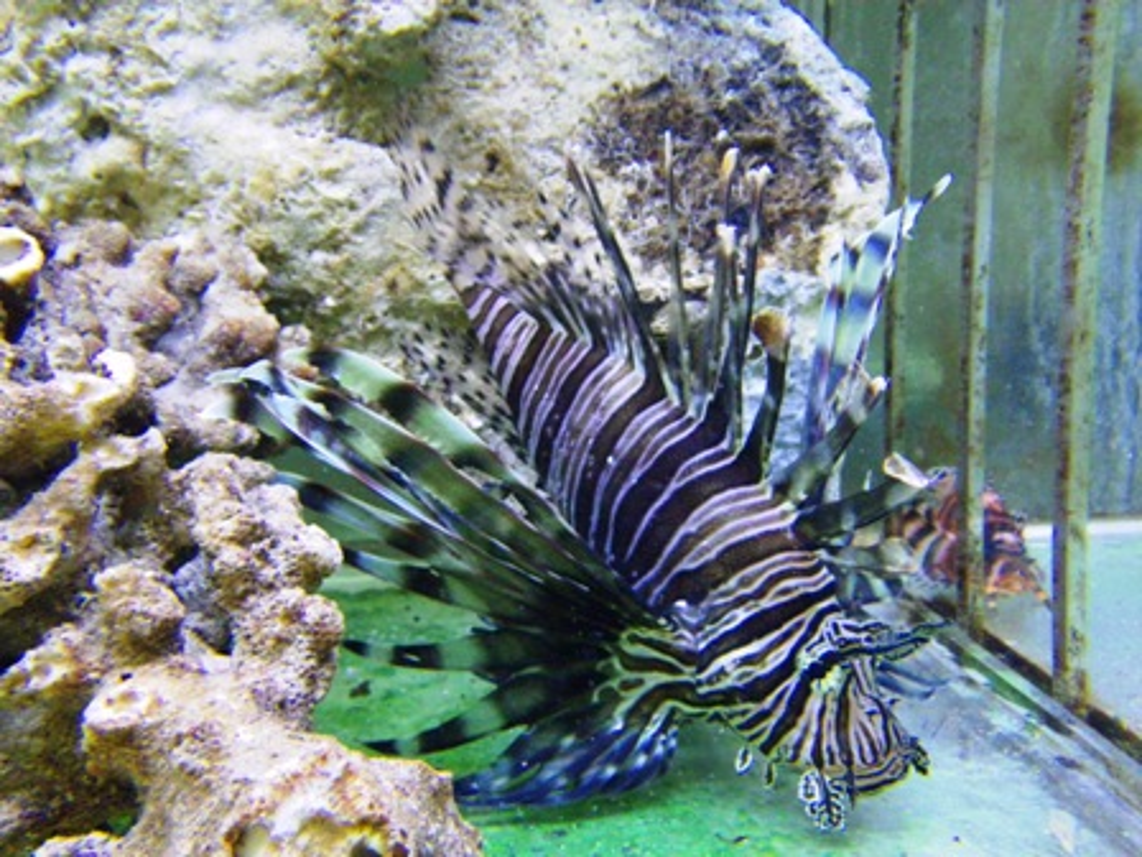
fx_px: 1122
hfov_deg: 54.0
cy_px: 428
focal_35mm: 34
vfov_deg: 41.8
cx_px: 571
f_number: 3.8
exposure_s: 1/50
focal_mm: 6.1
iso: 800
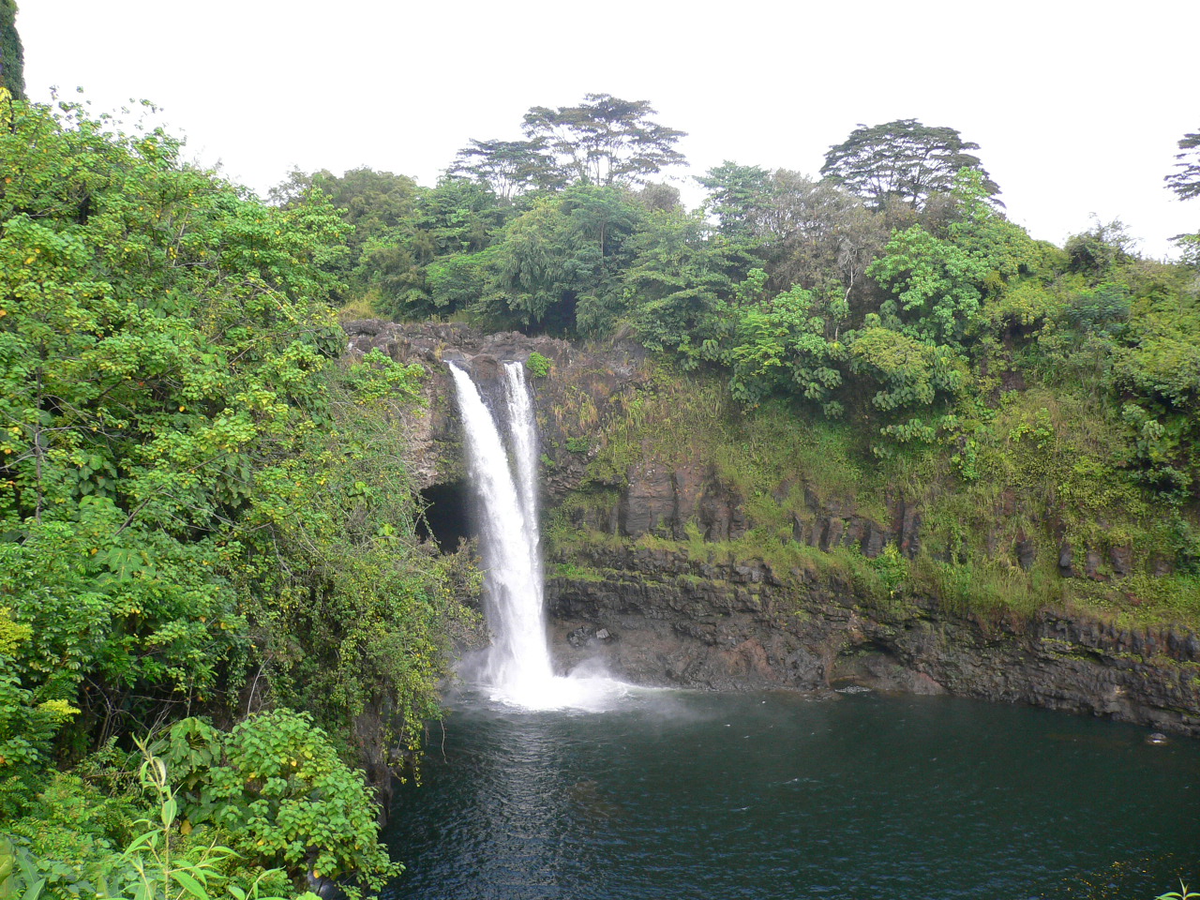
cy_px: 450
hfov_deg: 52.6
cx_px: 600
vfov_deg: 40.7
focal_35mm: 35
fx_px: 1213
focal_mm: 5.8
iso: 100
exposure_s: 1/320
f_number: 2.8
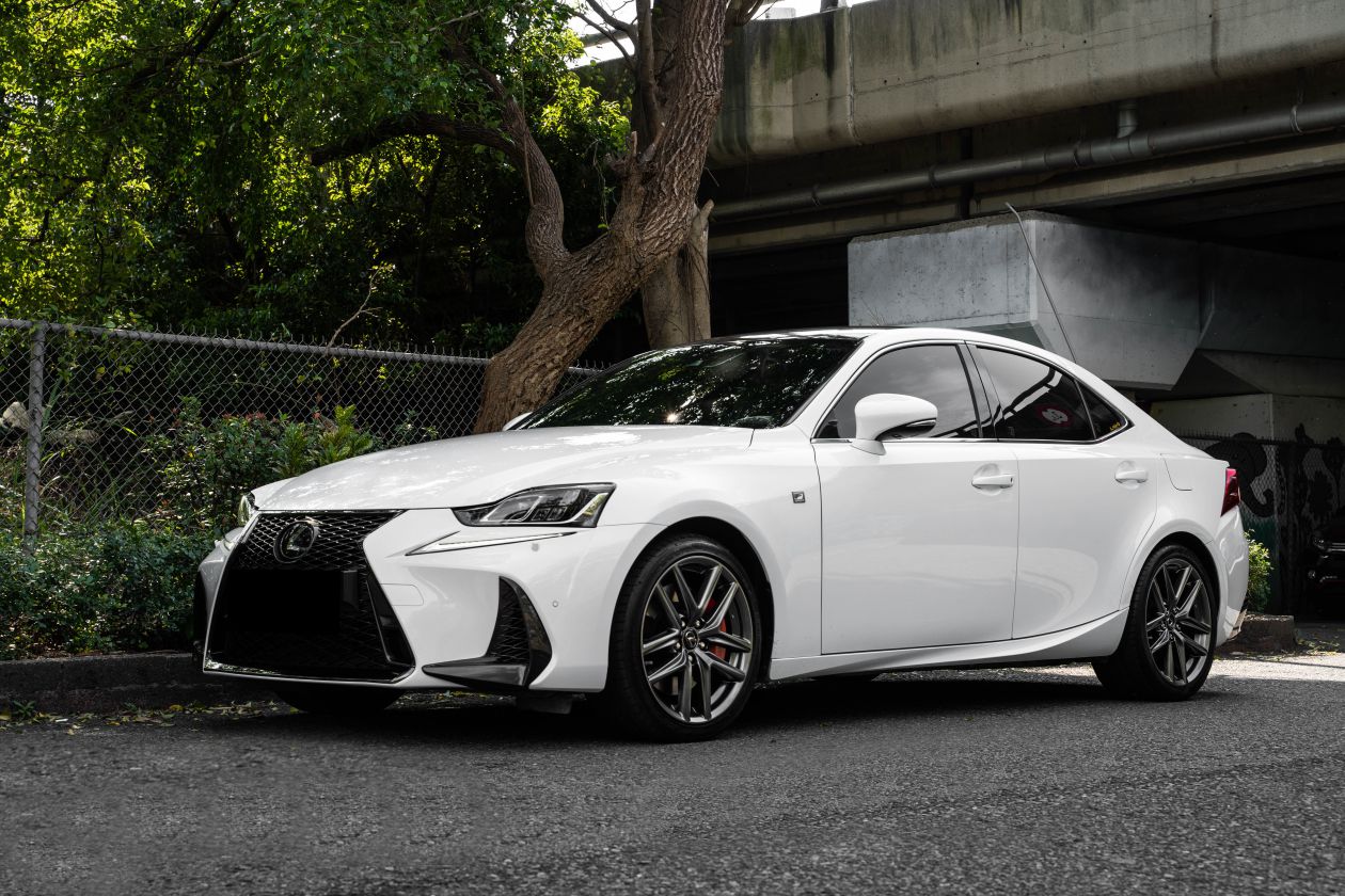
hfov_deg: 35.1
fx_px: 2129
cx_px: 672
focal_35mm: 57
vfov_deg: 23.8
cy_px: 448
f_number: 7.1
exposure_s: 1/200
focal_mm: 57
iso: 200
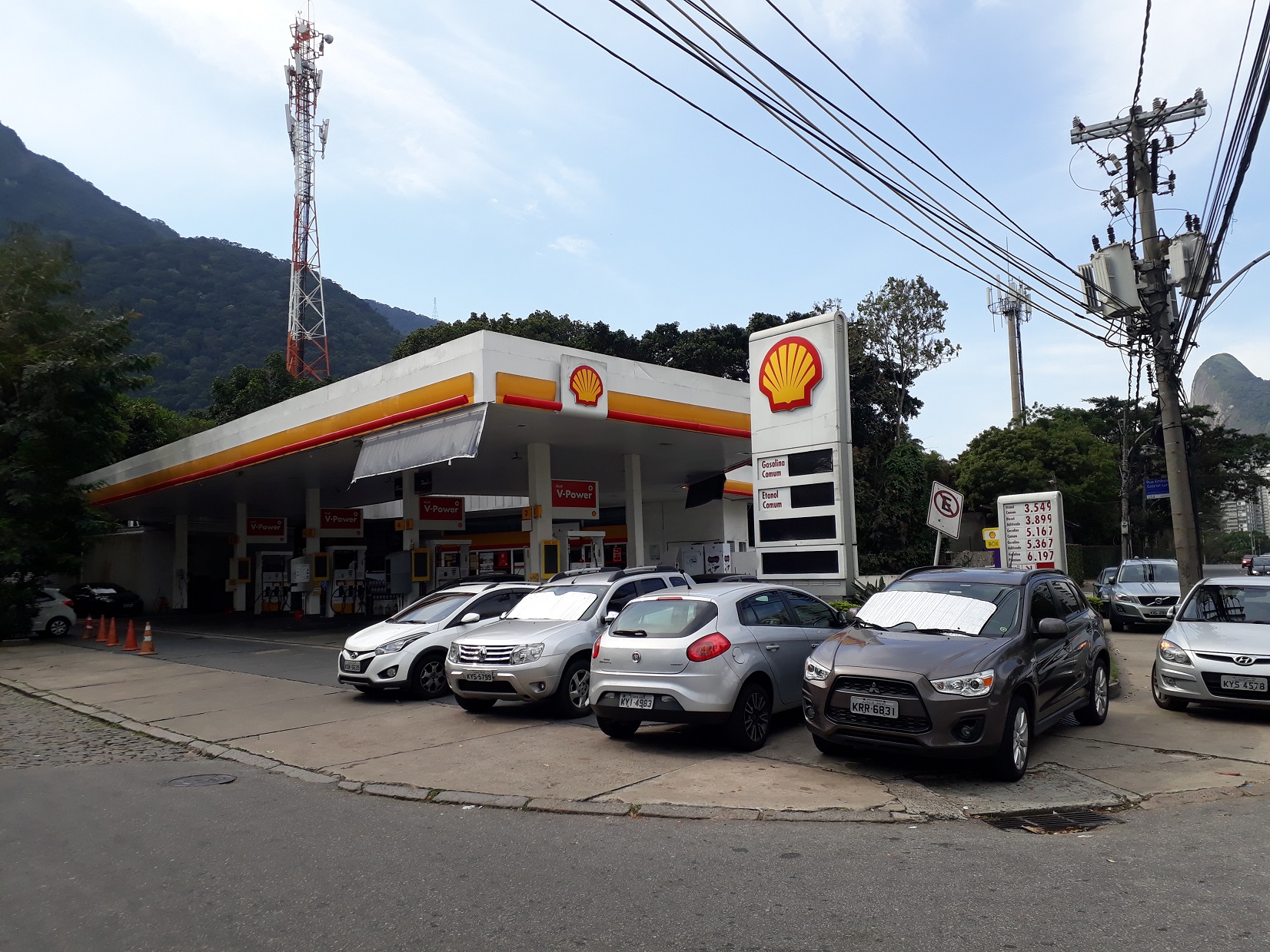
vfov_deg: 51.4
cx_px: 635
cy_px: 476
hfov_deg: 65.3
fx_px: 991
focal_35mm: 27
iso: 40
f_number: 1.9
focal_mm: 3.6
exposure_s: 1/1006
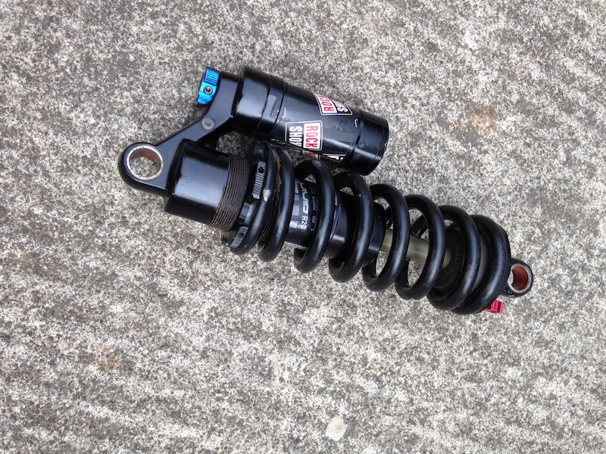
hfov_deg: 55.4
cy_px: 227
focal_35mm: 33
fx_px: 578
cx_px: 303
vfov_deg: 42.9
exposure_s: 1/188
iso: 50
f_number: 2.4
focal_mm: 4.12
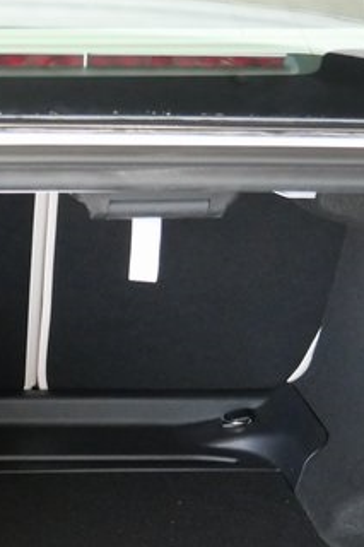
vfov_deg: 24.4
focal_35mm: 80
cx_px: -39
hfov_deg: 16.5
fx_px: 1215
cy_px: 523
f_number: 3.5
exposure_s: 1/60
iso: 3200
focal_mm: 12
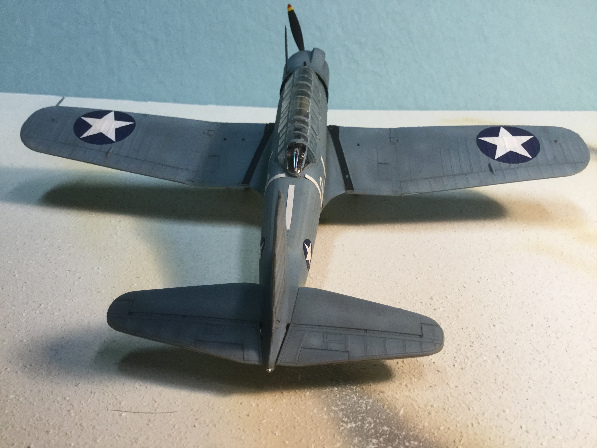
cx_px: 298
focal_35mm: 31
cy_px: 224
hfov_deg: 58.4
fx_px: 535
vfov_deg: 45.4
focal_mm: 3.3
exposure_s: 1/30
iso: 40
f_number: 2.4
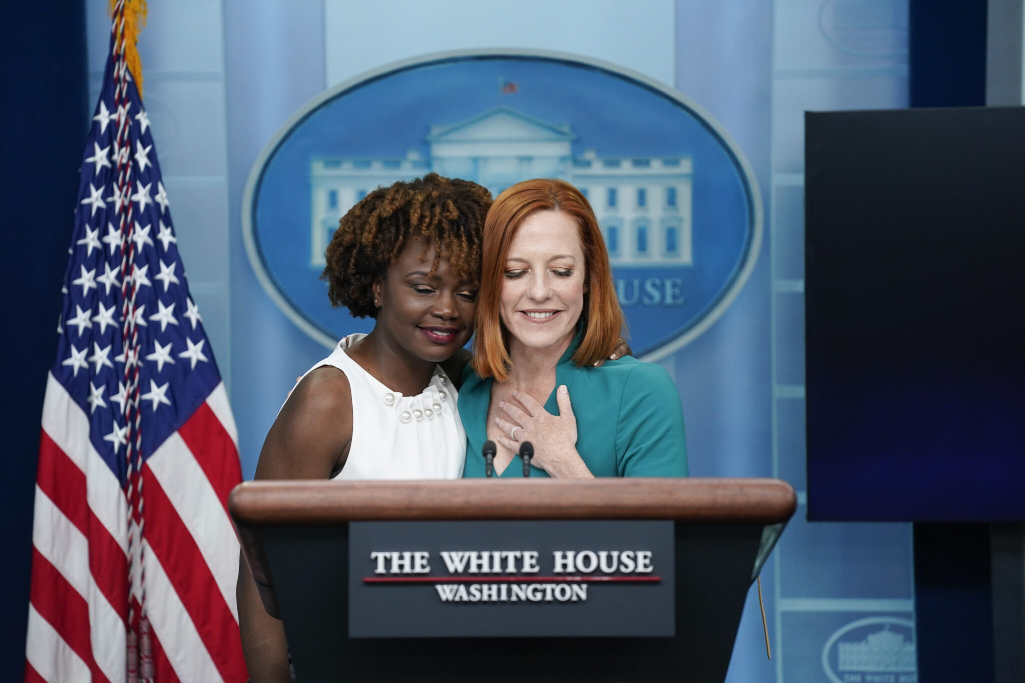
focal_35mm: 200
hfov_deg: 10.3
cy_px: 342
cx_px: 512
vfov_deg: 6.9
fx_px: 5694
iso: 1600
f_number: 2.8
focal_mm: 200
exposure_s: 1/640
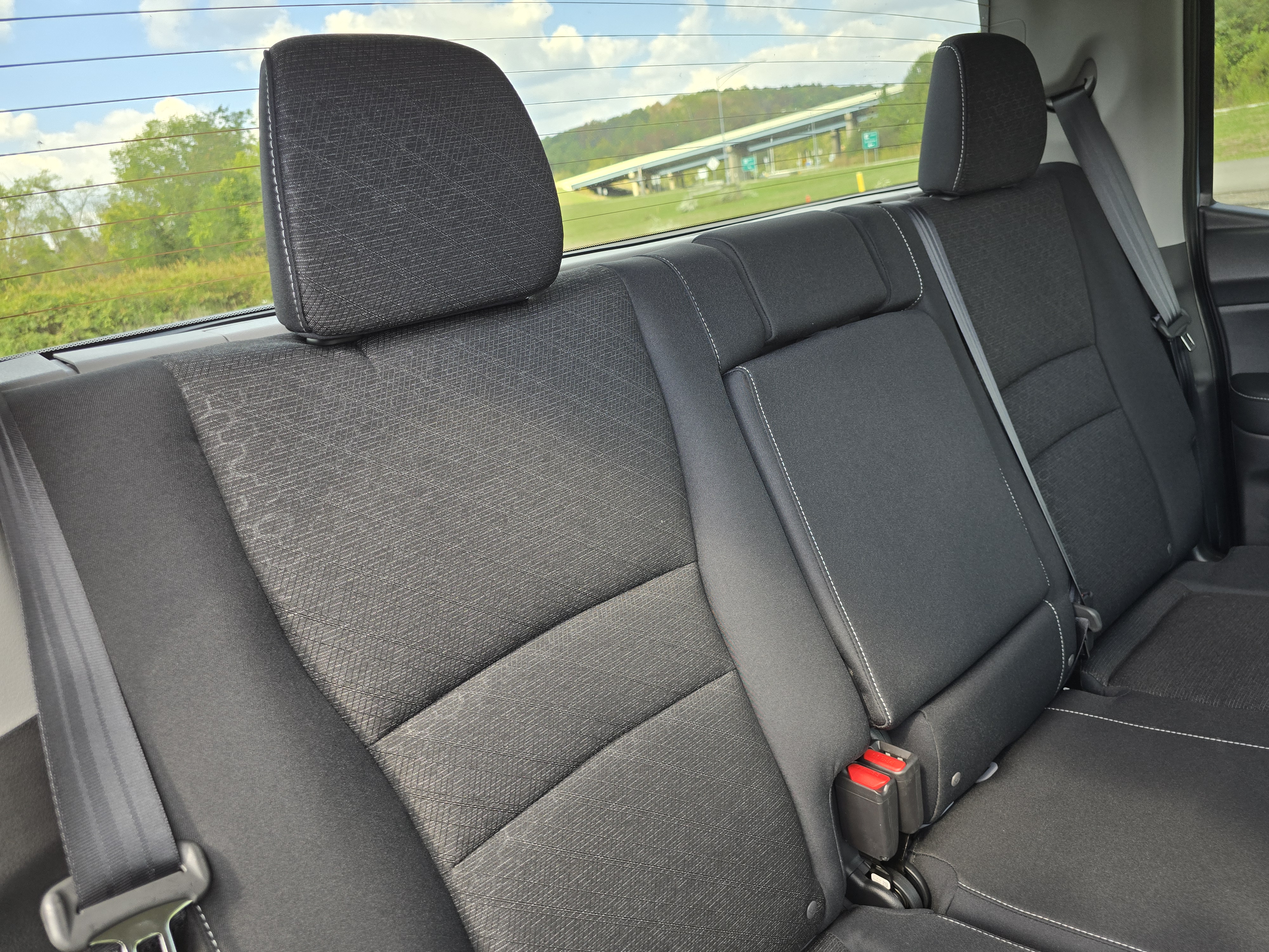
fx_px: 843
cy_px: 476
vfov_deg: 58.9
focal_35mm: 23
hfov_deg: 73.9
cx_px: 634
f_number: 1.7
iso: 80
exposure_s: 1/180
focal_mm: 6.3
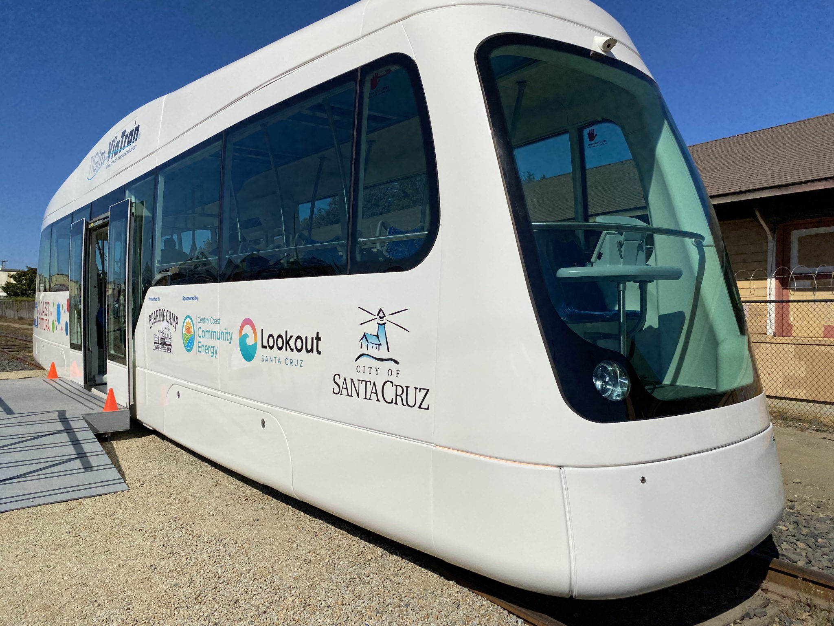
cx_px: 417
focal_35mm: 26
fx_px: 626
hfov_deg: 67.3
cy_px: 313
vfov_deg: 53.1
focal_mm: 4.25
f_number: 1.8
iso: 32
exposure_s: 1/9615
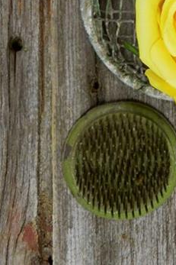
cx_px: 190
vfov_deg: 21.6
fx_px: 675
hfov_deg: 14.5
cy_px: 26
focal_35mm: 92
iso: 400
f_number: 4.2
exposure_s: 1/20
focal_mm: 8.1
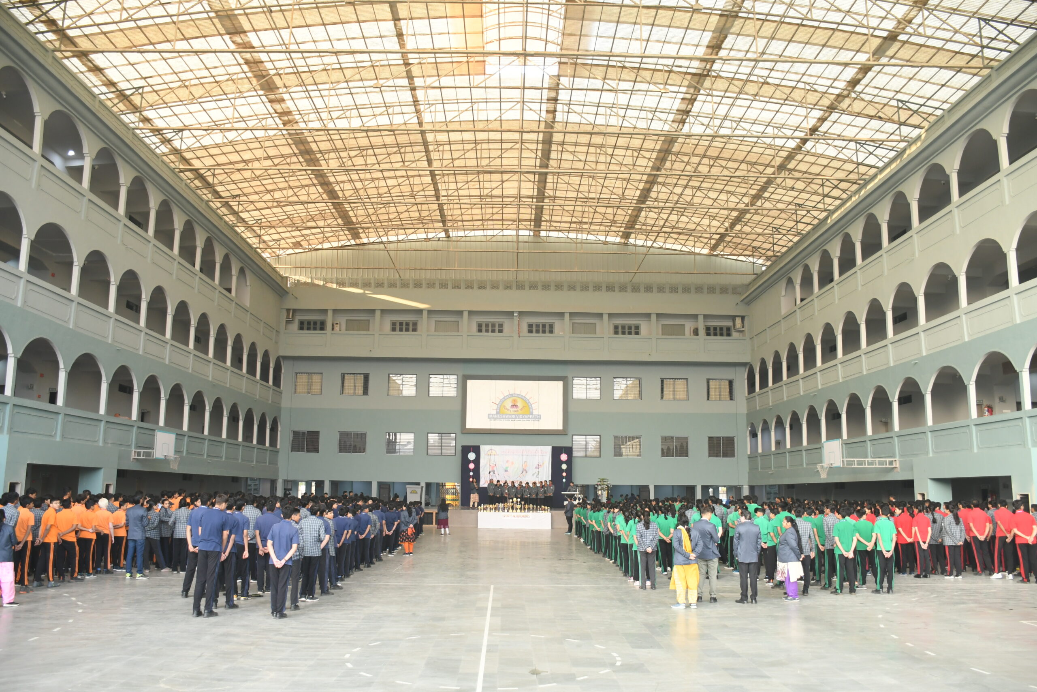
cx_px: 518
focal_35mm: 27
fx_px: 778
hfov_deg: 67.4
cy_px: 346
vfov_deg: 47.9
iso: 640
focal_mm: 18
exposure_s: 1/125
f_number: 3.5
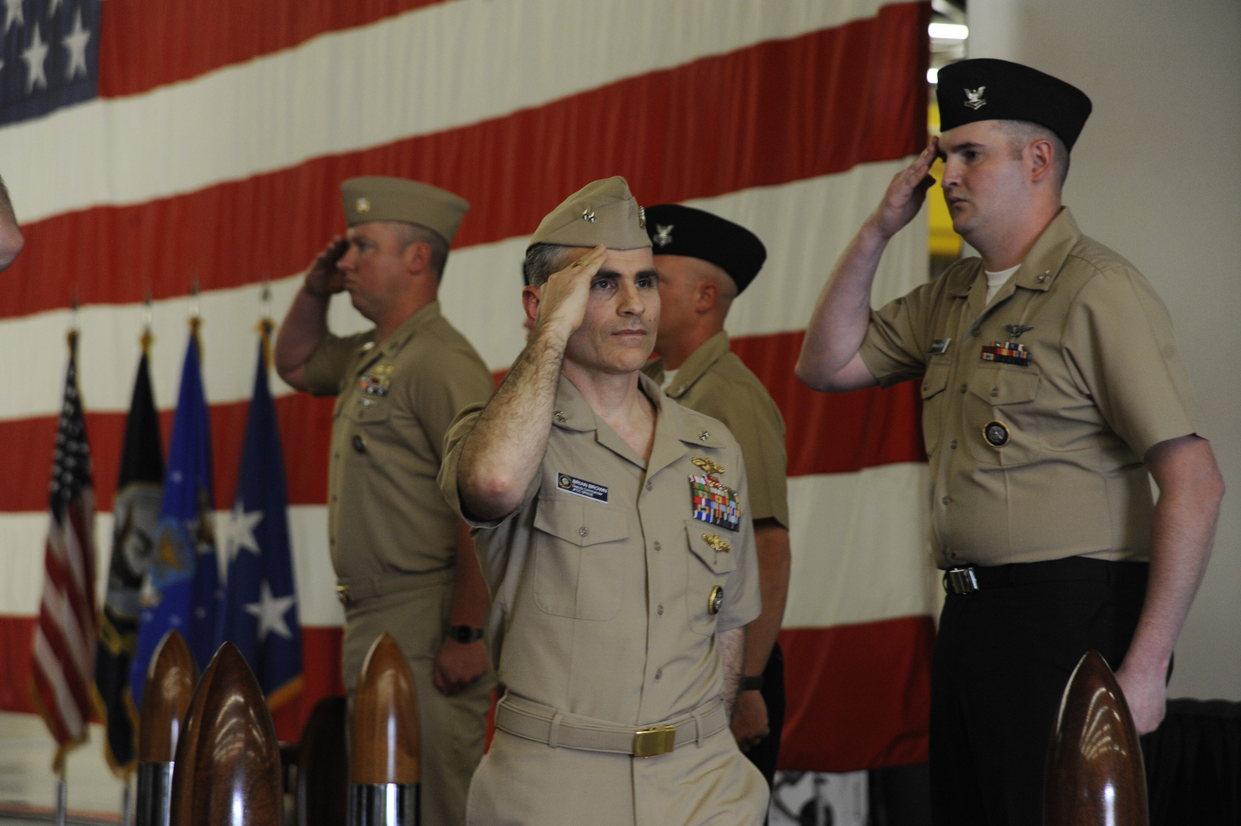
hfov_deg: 17.1
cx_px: 620
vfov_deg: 11.4
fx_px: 4134
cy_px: 413
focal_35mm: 120
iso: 2000
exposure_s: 1/100
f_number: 5.6
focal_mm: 120
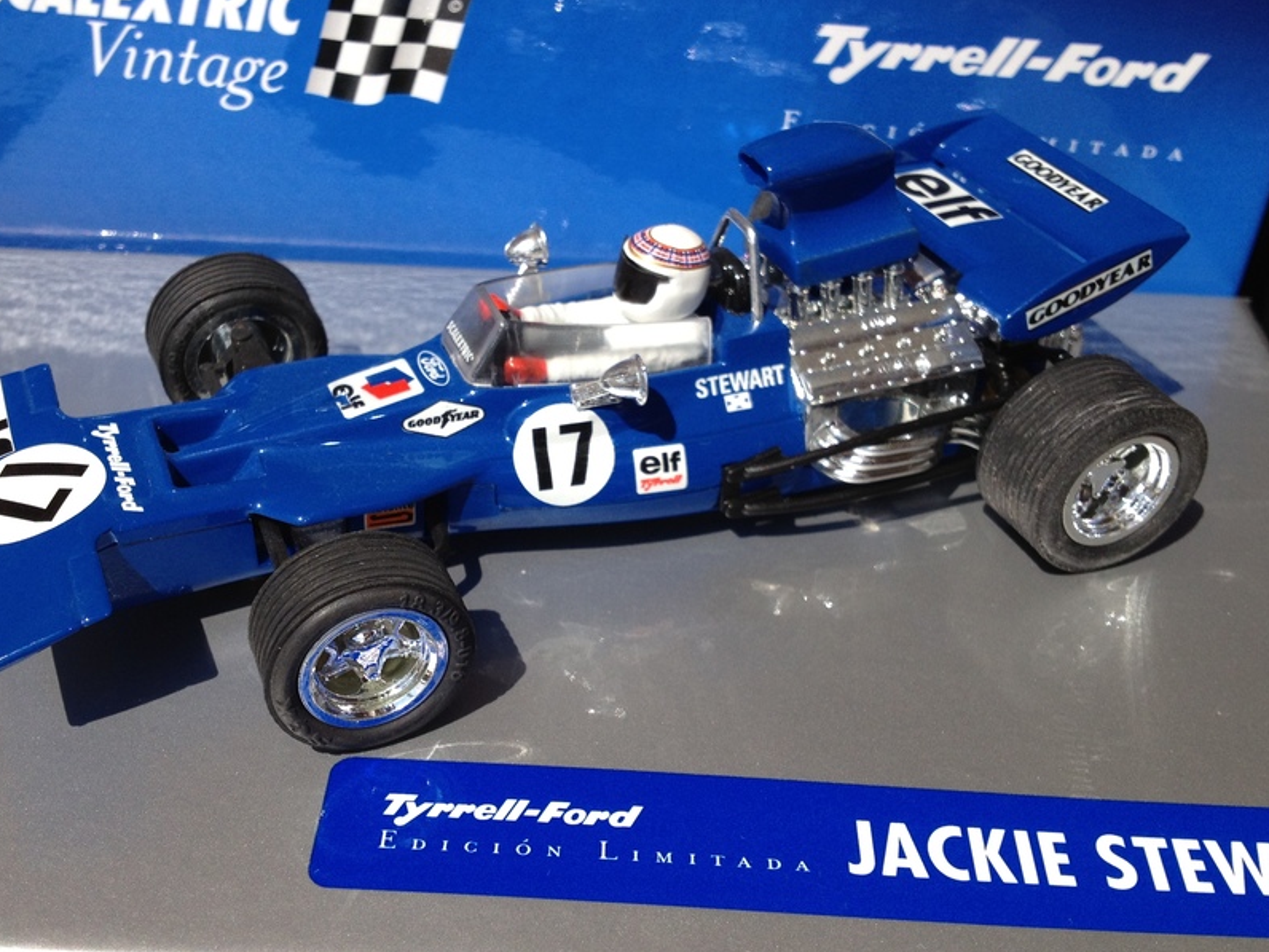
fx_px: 1650
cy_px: 456
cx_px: 539
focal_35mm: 45
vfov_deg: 32.2
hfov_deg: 42.0
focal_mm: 4.28
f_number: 2.4
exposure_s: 1/2045
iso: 64
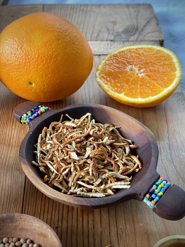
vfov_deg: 36.8
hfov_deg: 28.0
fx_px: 371
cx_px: 92
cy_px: 124
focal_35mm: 52
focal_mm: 6
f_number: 2
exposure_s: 1/76
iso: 250
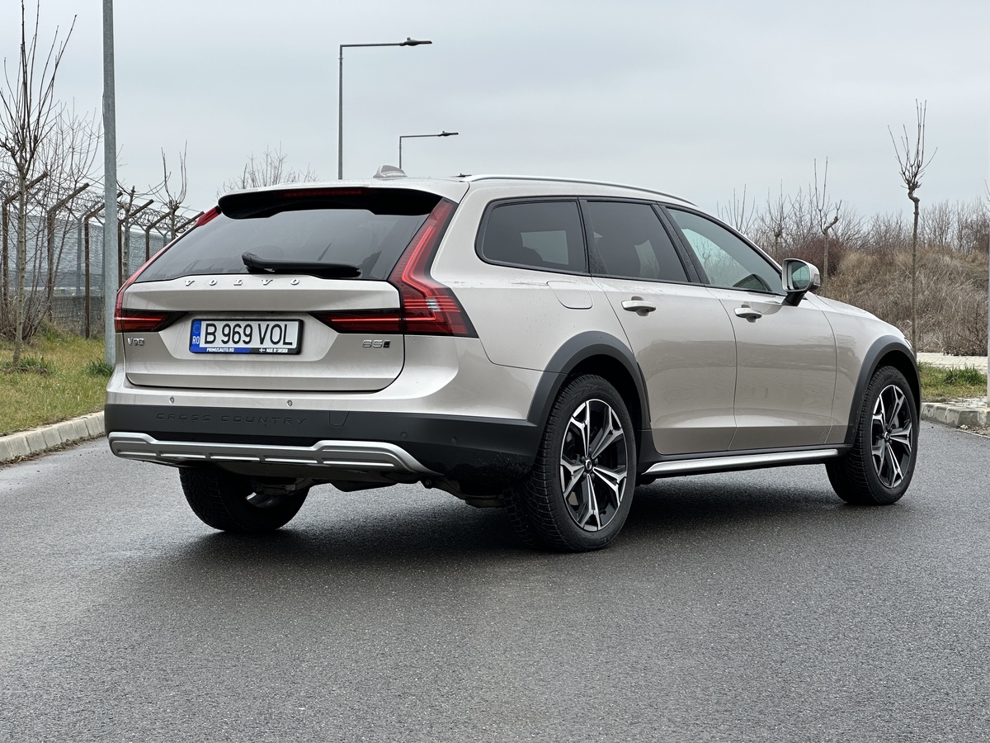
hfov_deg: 25.3
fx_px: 2202
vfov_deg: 19.1
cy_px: 372
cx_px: 495
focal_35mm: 77
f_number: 2.8
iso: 32
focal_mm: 9
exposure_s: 1/229
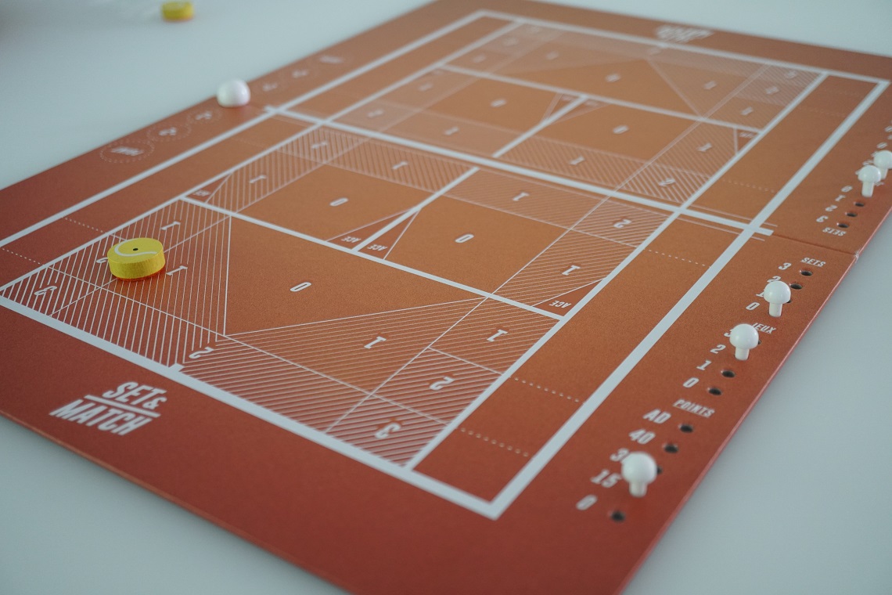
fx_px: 1115
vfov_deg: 29.9
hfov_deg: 43.6
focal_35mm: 45
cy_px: 298
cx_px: 446
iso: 1000
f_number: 3.5
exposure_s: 1/60
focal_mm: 30
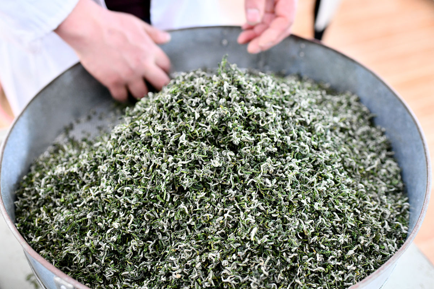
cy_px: 144
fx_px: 422
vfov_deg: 37.9
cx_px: 217
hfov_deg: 54.4
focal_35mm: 35
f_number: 2.8
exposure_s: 1/13
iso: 1600
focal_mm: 35
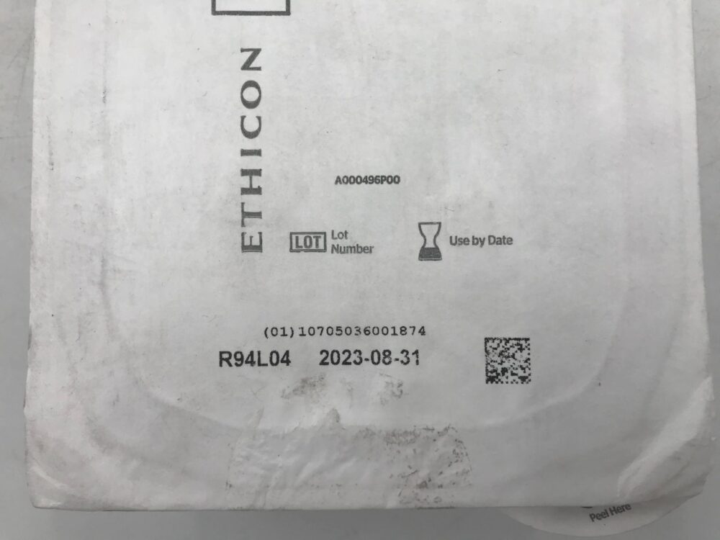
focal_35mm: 28
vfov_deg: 49.7
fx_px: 582
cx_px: 360
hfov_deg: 63.4
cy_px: 270
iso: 20
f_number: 1.8
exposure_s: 1/275
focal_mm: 3.99
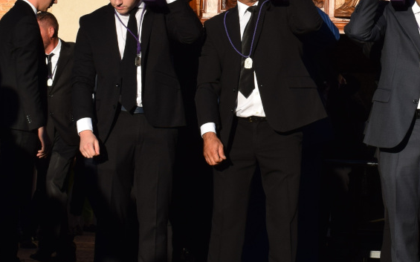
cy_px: -51
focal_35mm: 151
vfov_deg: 8.6
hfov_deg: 13.7
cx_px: 346
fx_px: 1733
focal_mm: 35
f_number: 10
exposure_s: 1/400
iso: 200
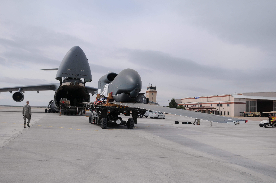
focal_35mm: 33
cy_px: 92
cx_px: 138
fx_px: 253
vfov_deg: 39.9
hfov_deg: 57.3
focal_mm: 22
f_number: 4.5
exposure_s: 1/3200
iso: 200
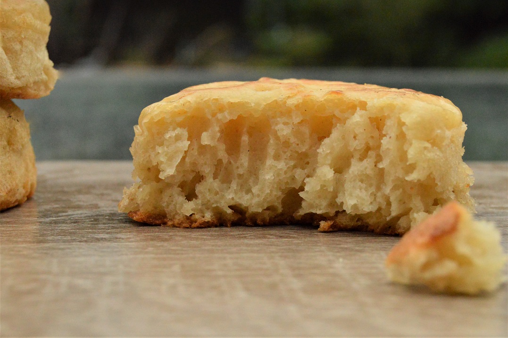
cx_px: 254
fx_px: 1163
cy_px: 169
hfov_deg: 24.6
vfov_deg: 16.5
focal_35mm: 82
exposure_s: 1/1000
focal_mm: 55
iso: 5000
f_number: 11
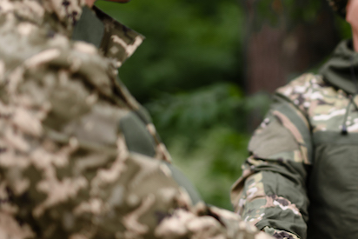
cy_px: 134
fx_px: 1015
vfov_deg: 13.4
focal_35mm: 102
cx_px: 317
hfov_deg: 19.7
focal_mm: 50
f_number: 1.4
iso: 200
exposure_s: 1/1250
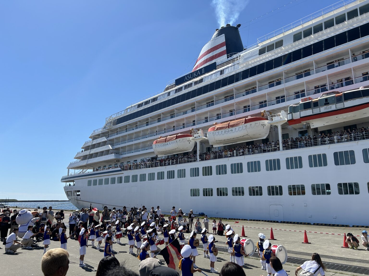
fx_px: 277
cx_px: 184
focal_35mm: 26
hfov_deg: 67.3
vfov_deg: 53.1
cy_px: 138
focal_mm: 5.7
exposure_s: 1/5076
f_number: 1.5
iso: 50
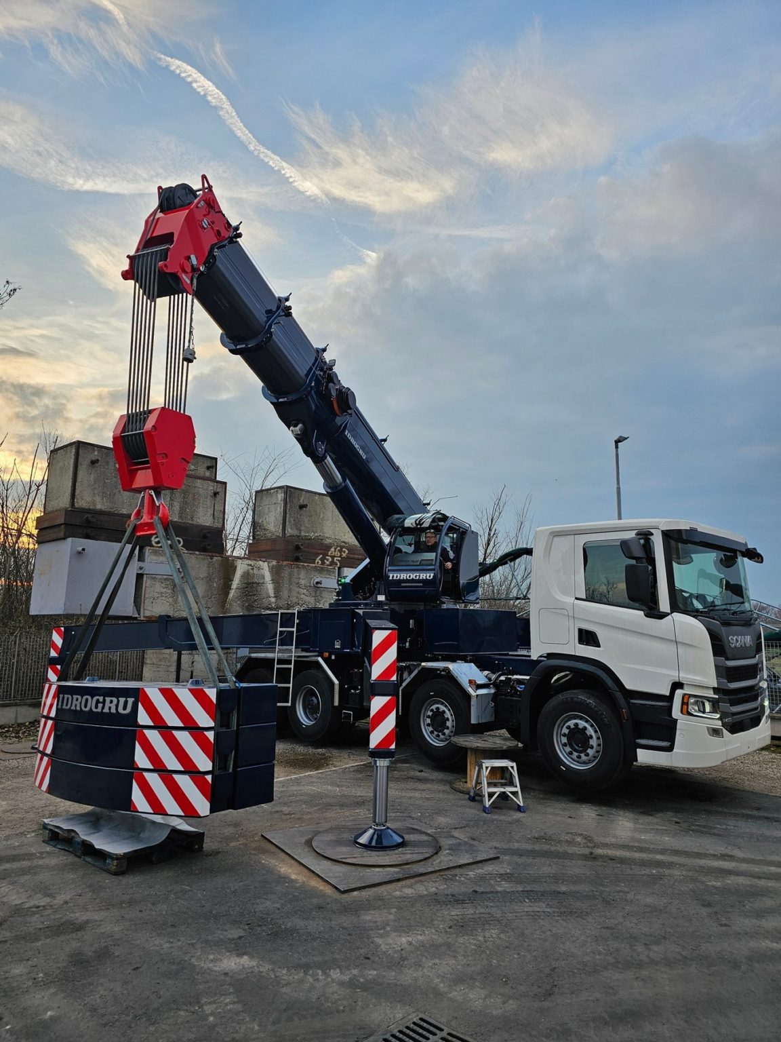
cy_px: 521
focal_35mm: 23
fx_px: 692
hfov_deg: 58.9
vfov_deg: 73.9
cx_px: 390
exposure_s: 1/180
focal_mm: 6.3
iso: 20
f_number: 1.7
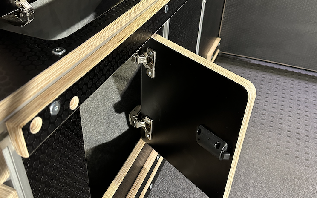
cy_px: 95
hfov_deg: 55.3
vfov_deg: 36.3
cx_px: 158
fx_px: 302
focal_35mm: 35
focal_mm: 6.86
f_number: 1.78
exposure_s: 1/50
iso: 640
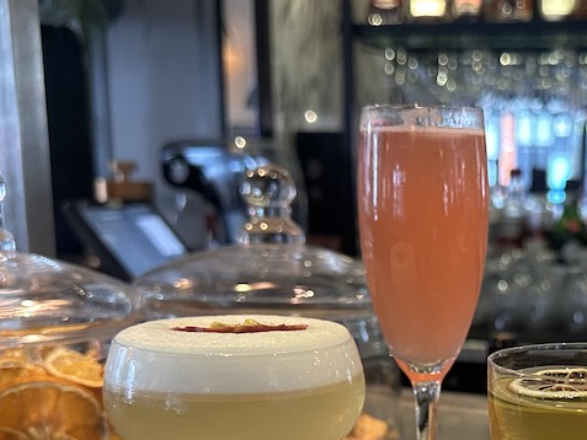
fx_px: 967
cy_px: 419
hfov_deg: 32.5
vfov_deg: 24.7
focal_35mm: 57
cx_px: 498
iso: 500
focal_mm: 6.86
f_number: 1.78
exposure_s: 1/50
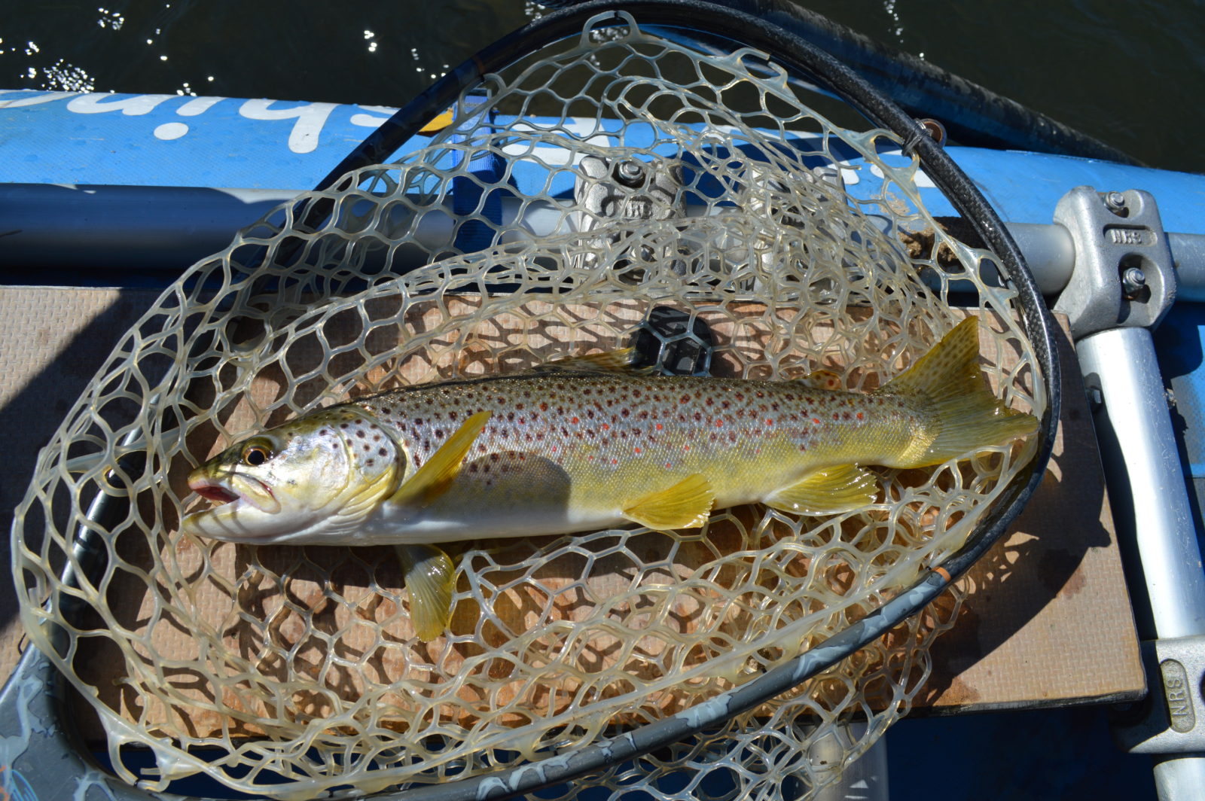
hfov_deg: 67.4
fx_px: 903
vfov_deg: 47.9
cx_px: 602
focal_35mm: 27
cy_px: 400
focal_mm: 18
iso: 100
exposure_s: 1/320
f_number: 9
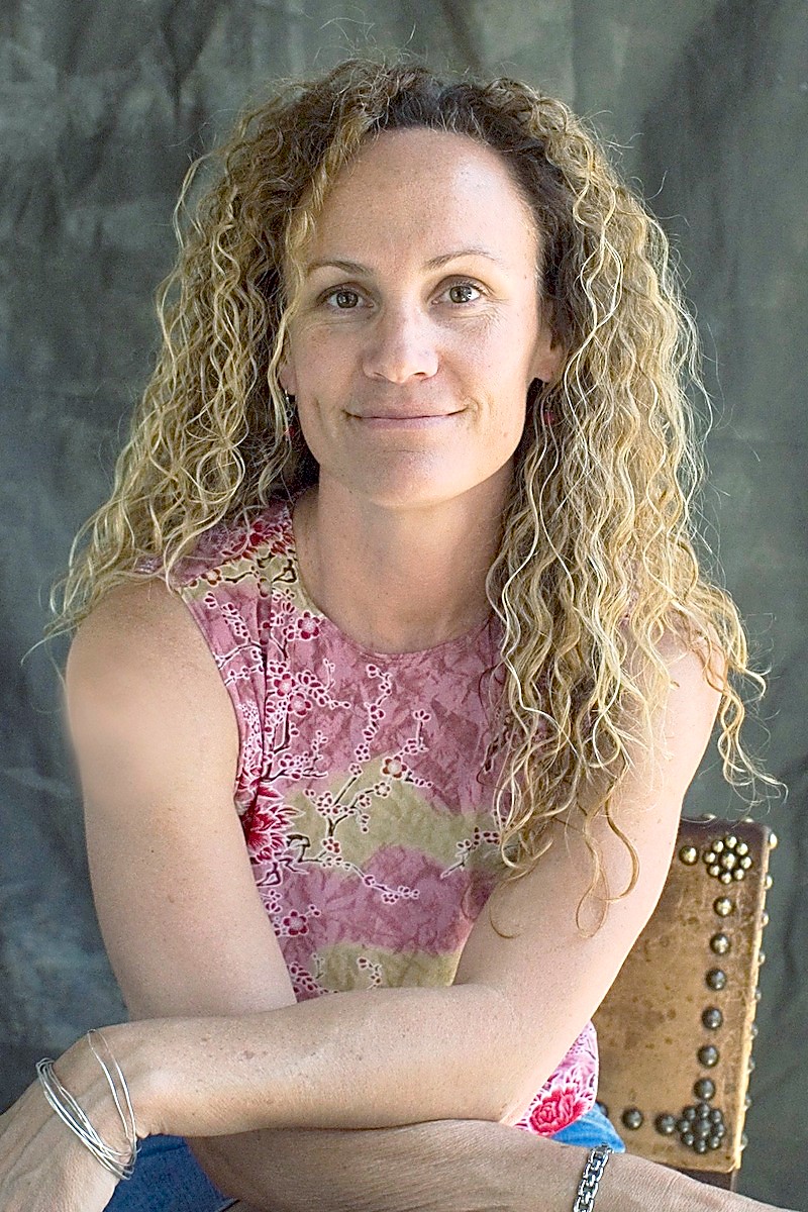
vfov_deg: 61.9
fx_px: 1010
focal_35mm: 30
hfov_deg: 43.6
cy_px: 606
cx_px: 404
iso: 320
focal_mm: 20
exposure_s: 1/160
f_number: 4
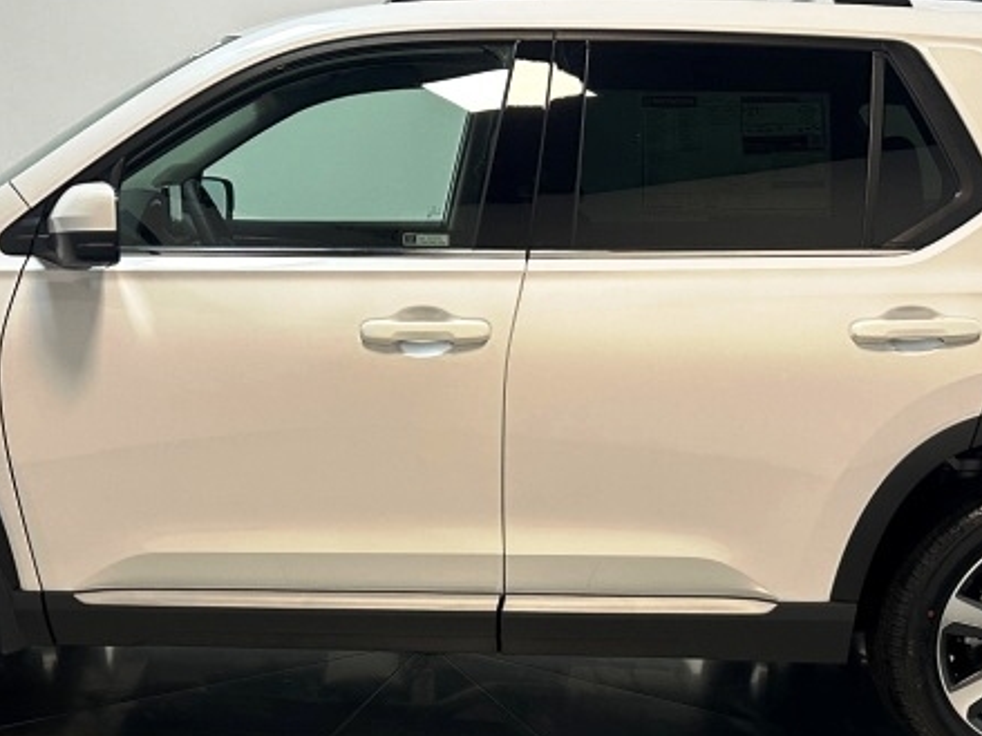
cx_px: 443
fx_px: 1588
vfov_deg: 25.4
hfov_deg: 34.3
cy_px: 633
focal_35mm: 56
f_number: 1.78
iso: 250
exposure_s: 1/60
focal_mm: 6.86
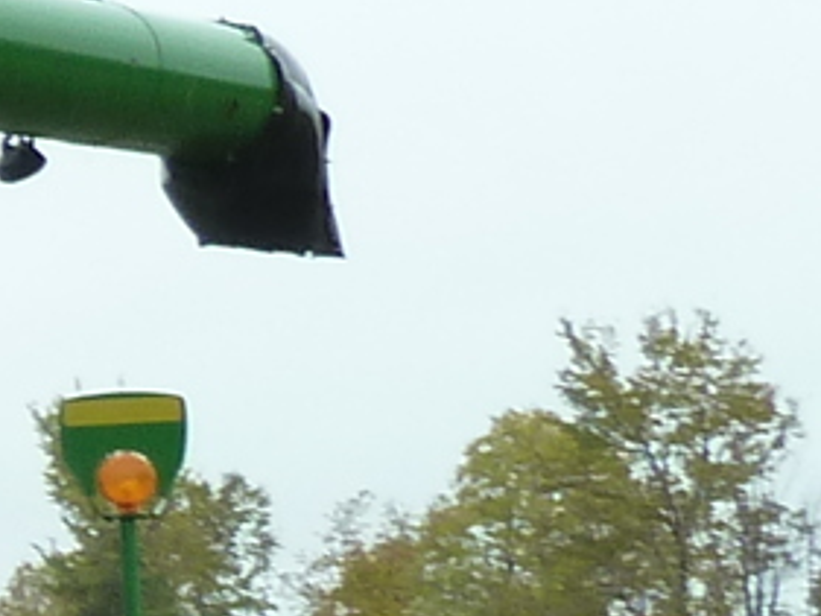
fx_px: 4674
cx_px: -1972
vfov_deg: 7.5
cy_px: 566
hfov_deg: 8.0
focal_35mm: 197
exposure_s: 1/80
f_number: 3.3
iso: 125
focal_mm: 4.4
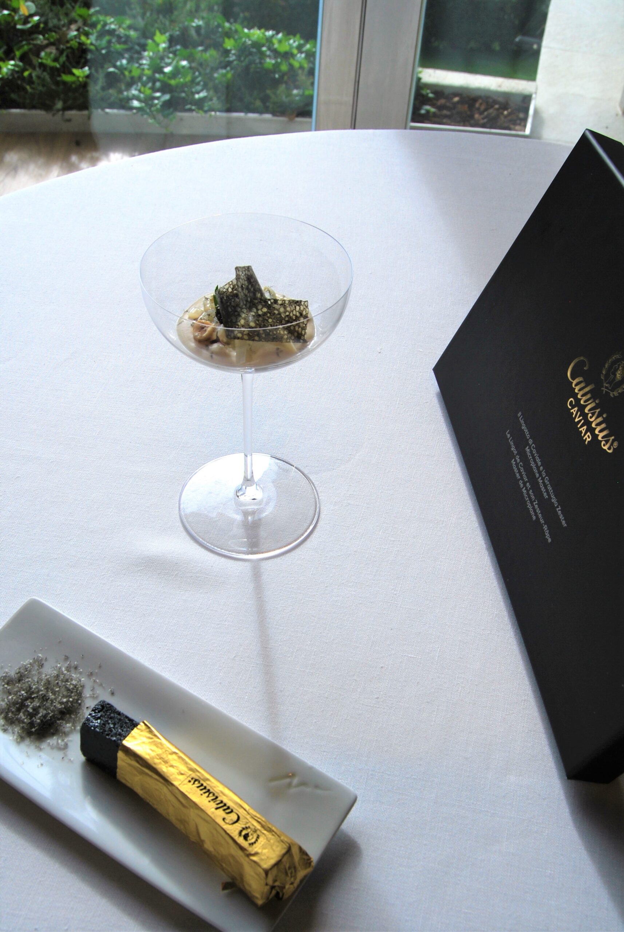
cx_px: 312
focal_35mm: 30
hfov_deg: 43.7
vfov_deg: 61.9
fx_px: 778
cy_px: 466
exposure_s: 1/250
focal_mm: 20
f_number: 8
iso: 100
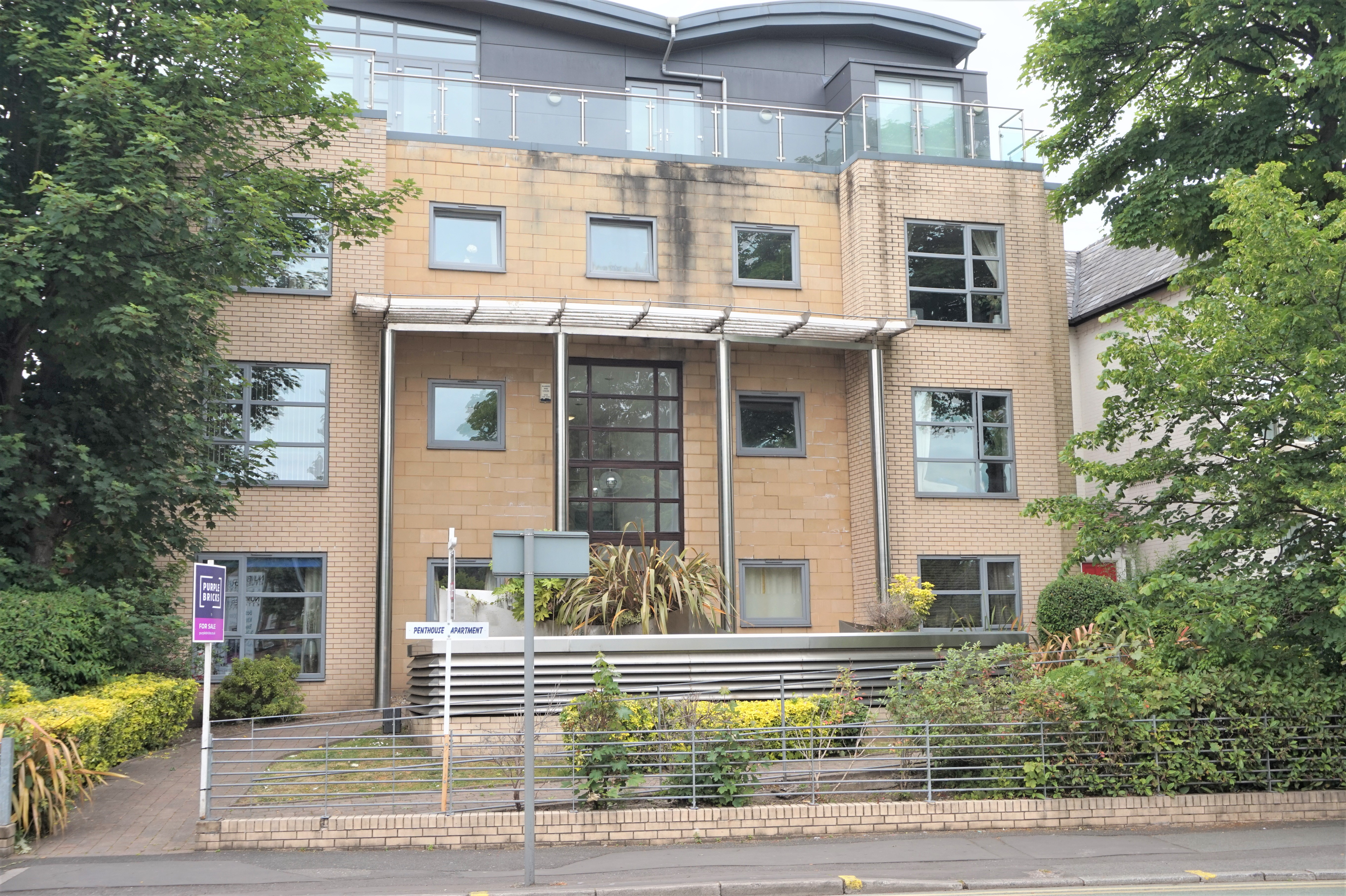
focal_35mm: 39
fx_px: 1457
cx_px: 673
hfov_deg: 49.6
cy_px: 448
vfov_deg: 34.2
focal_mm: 26
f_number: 9
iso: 125
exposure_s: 1/160
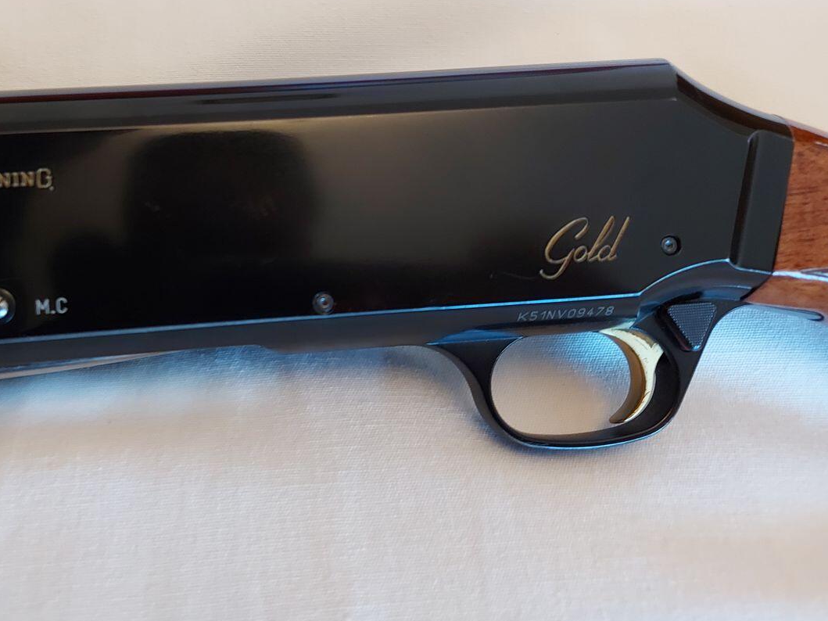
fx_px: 813
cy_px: 222
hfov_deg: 52.8
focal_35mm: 34
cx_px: 271
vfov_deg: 41.4
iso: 250
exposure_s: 1/25
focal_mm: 5.23
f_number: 1.8
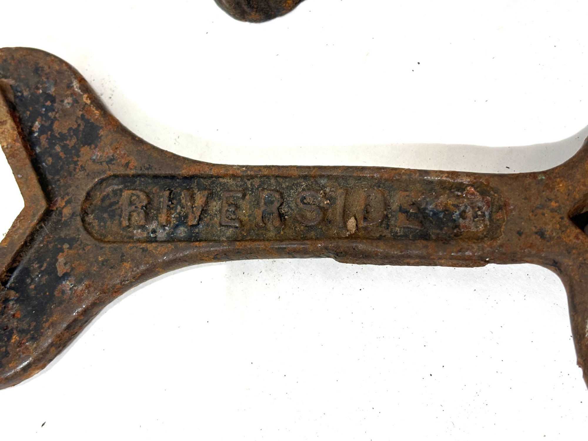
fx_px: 883
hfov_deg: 36.8
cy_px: 220
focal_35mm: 52
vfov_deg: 28.0
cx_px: 294
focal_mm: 5.96
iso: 64
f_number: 1.6
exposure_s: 1/120
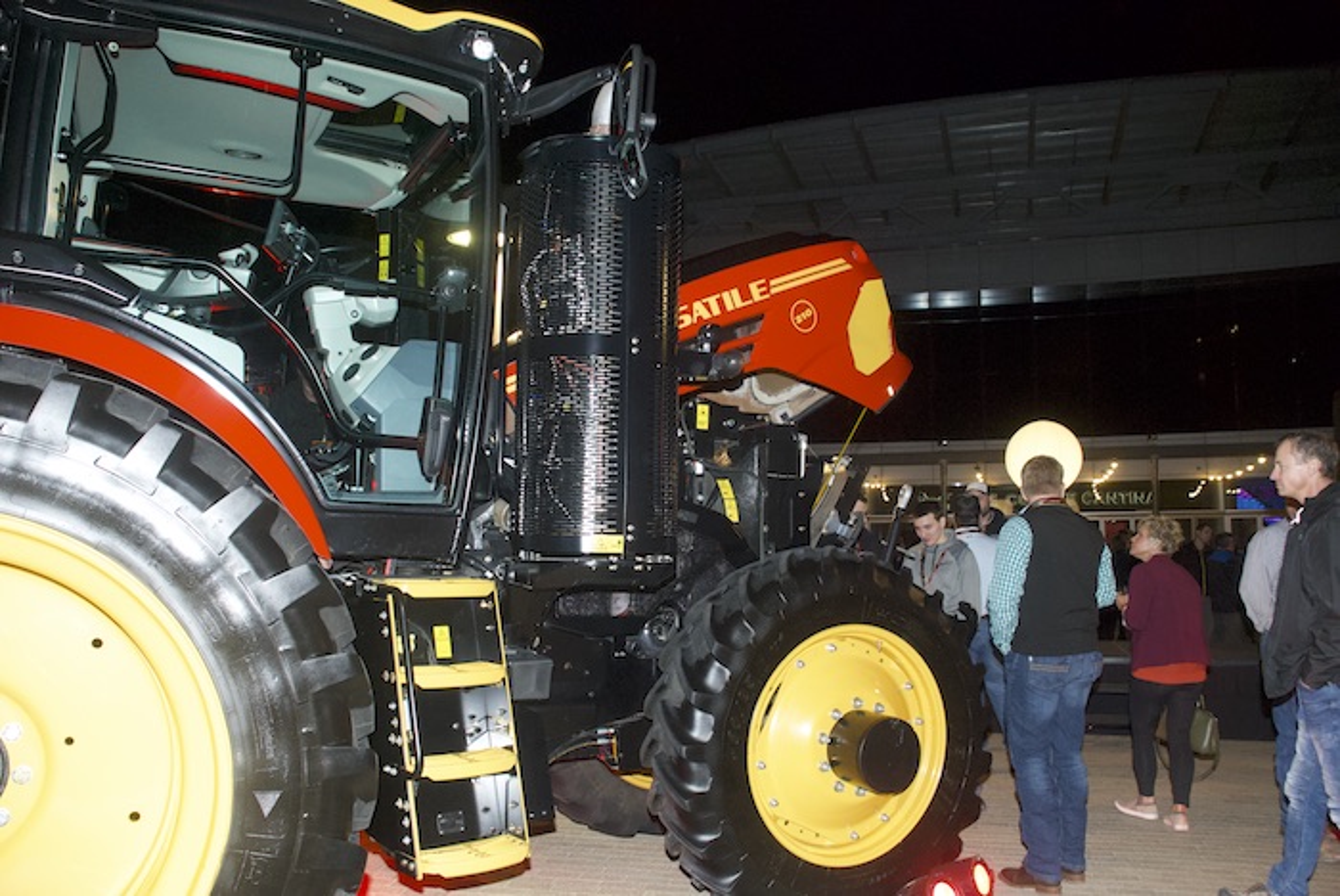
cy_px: 448
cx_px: 670
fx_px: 1118
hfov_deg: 61.9
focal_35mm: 30
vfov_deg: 43.7
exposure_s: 1/60
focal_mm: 20
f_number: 4
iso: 1100
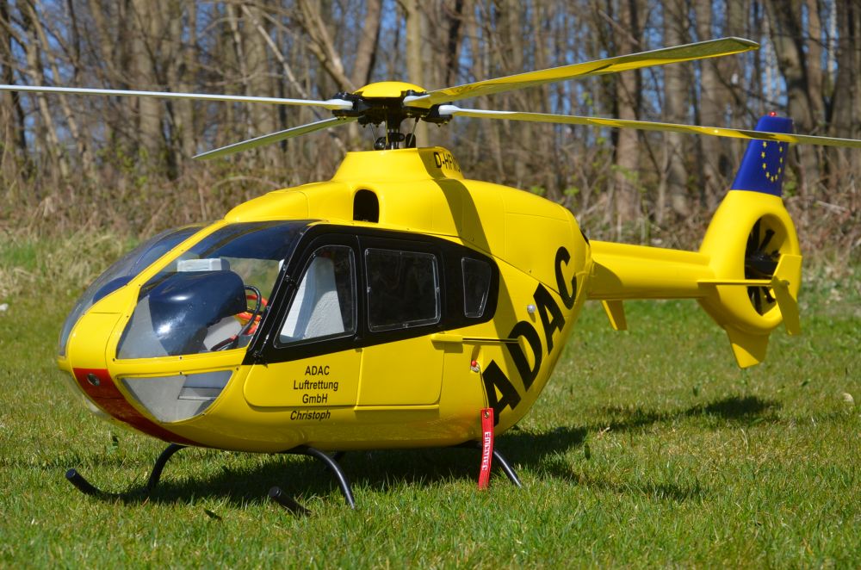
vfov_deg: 18.1
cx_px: 430
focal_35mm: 75
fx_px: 1790
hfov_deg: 27.0
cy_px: 285
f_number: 9
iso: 100
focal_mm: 50
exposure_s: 1/320
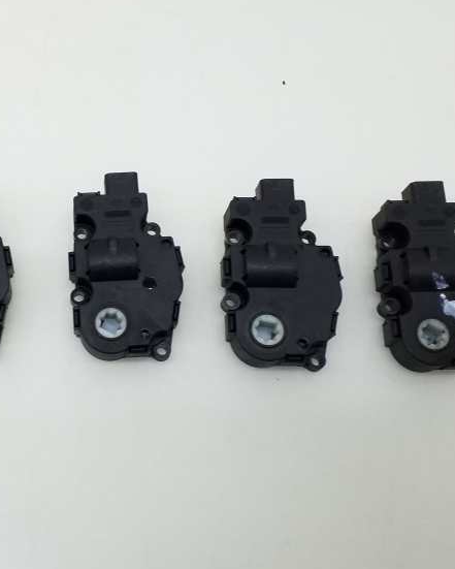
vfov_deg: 38.0
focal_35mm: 49
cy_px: 270
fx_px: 825
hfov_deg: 30.1
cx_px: 91
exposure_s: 1/50
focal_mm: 3.6
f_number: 1.9
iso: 100
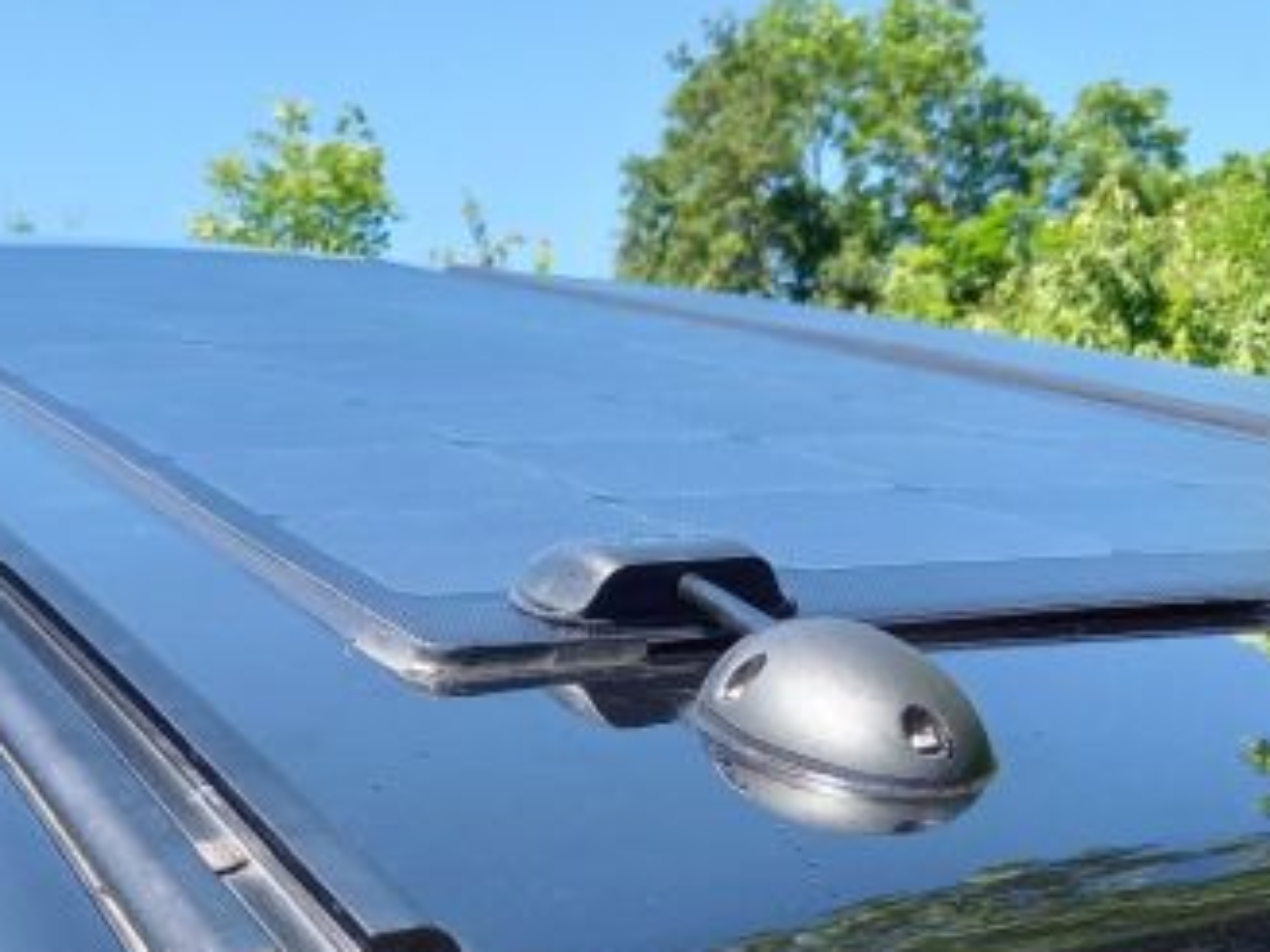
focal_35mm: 61
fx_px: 2238
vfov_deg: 24.0
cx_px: 461
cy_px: 561
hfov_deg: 31.5
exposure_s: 1/343
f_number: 2
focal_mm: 4.6
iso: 50
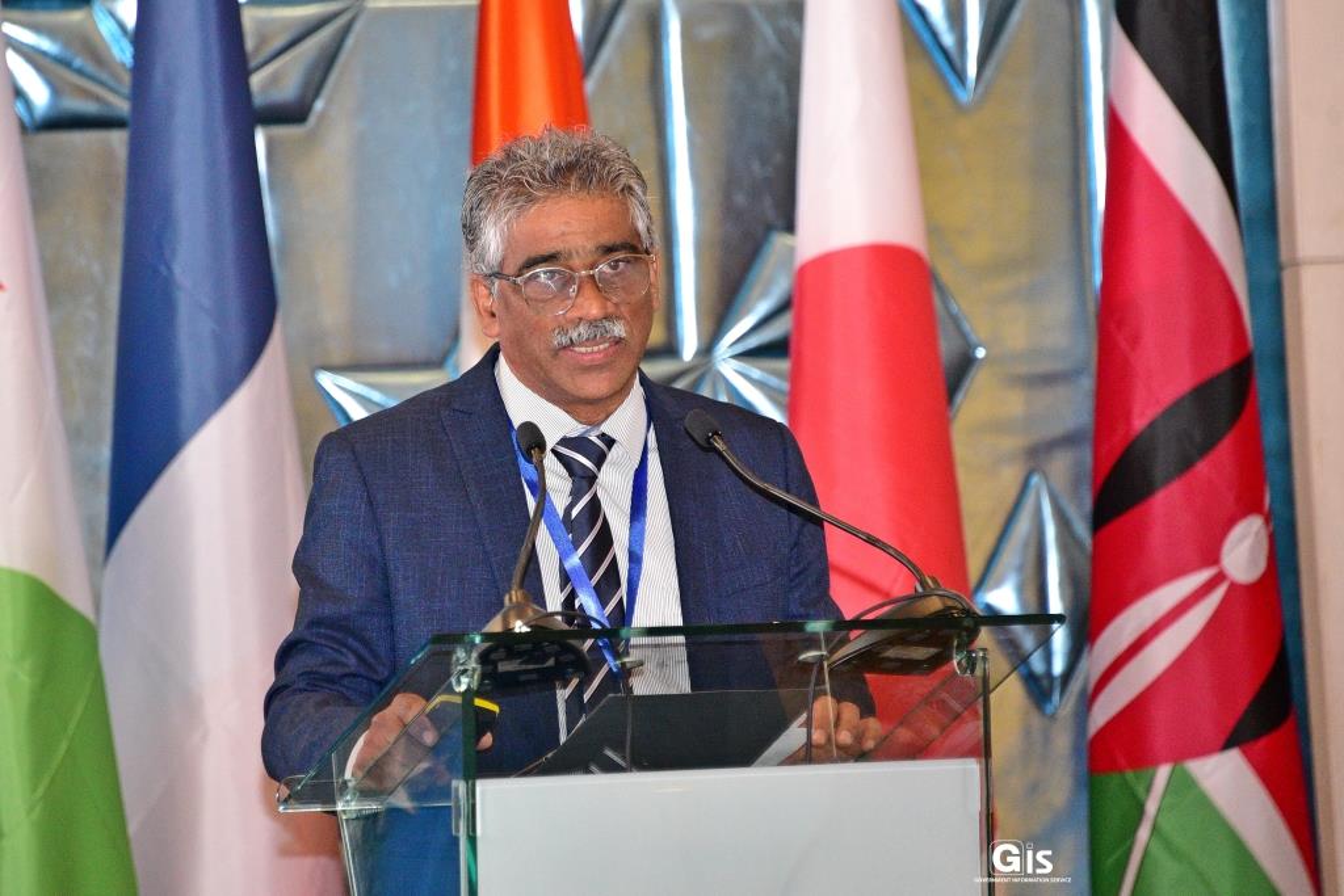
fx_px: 9334
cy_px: 448
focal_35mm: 250
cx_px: 672
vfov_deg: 5.5
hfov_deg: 8.2
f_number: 5.6
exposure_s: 1/160
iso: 3200
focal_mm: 250
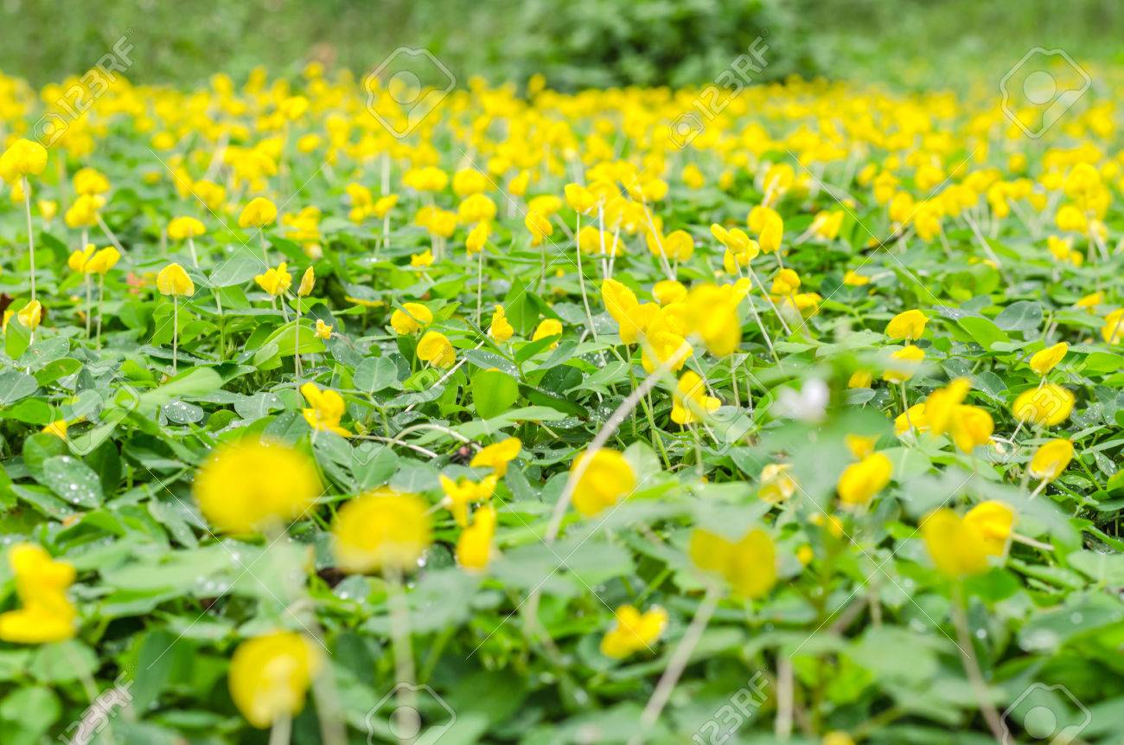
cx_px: 562
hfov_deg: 27.0
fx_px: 2337
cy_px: 372
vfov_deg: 18.1
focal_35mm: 75
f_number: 6.7
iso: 100
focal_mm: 50
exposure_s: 1/60
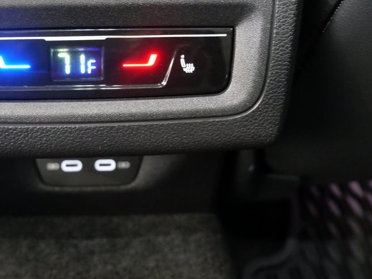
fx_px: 451
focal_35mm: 42
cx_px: 113
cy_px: 90
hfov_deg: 43.9
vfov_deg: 34.0
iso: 3200
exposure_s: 1/10
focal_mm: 12
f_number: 3.5
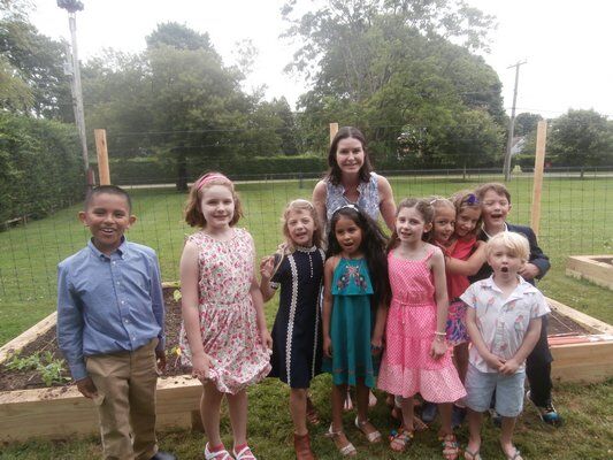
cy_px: 230
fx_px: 425
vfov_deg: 56.8
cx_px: 306
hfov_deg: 71.6
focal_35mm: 24
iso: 100
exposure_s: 1/320
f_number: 3
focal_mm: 4.2
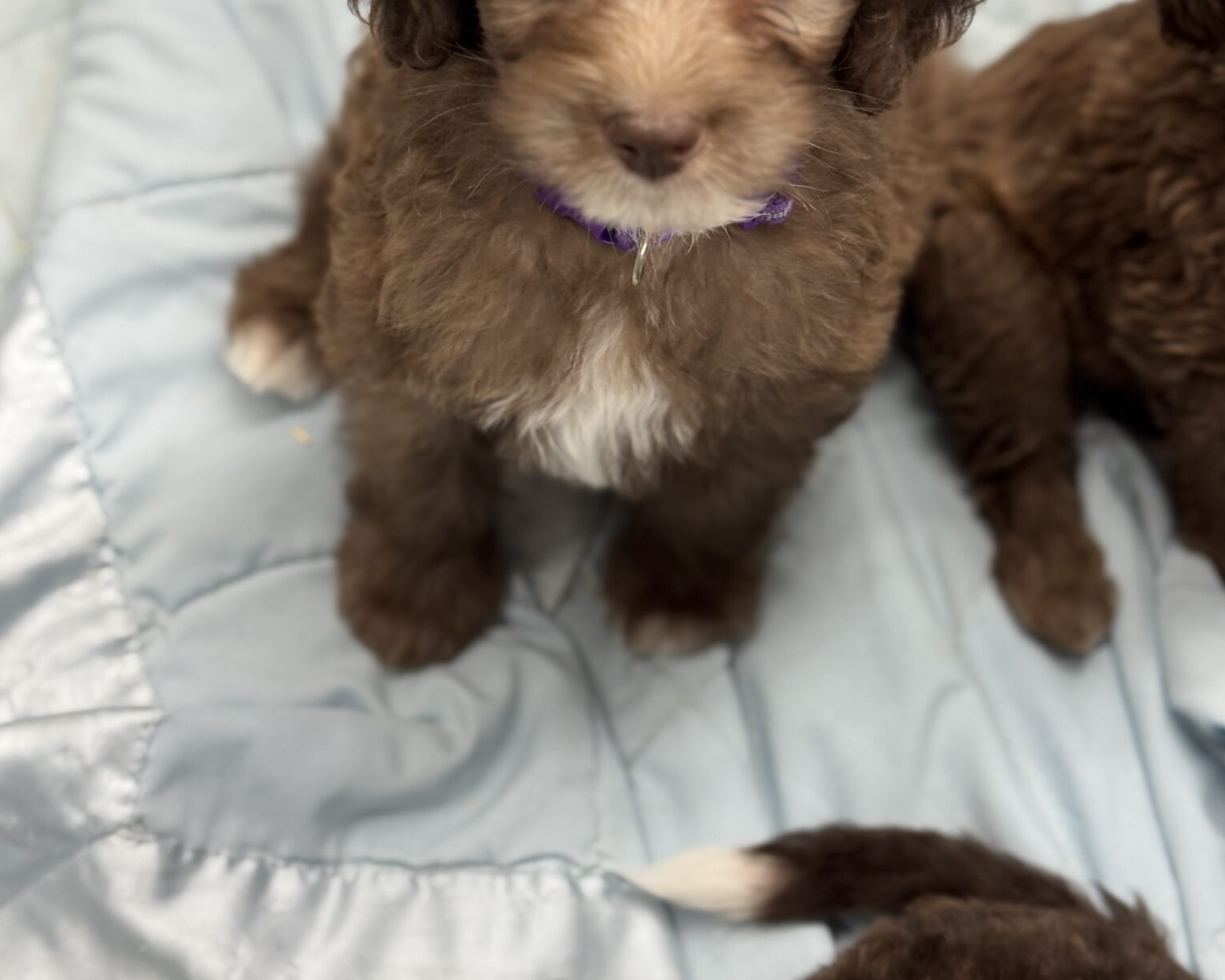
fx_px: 2284
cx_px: 610
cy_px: 362
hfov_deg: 30.0
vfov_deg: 24.1
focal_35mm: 63
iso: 125
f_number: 1.78
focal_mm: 6.76
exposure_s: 1/60
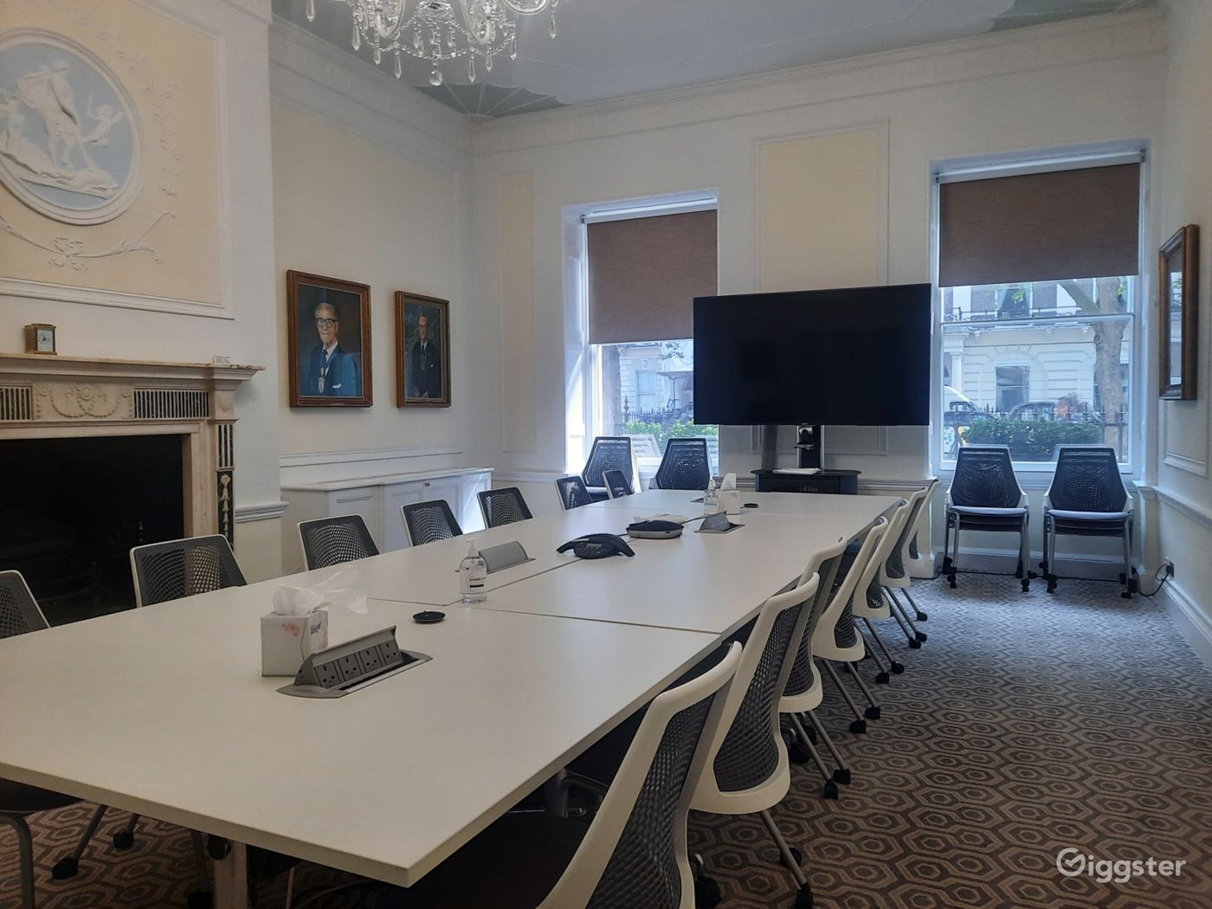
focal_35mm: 25
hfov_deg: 69.4
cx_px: 606
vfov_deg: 54.9
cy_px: 454
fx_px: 875
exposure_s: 1/50
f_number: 2
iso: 160
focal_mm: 4.6
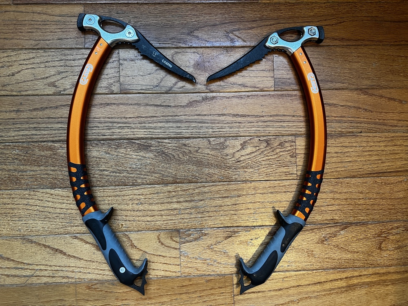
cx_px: 204
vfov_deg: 53.1
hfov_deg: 67.3
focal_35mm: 26
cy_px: 153
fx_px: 306
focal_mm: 5.7
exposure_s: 1/60
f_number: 1.5
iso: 160
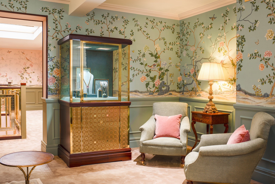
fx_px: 267
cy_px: 92
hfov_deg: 54.4
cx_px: 138
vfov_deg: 37.9
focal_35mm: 35
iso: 200
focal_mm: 35
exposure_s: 1/13
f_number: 5
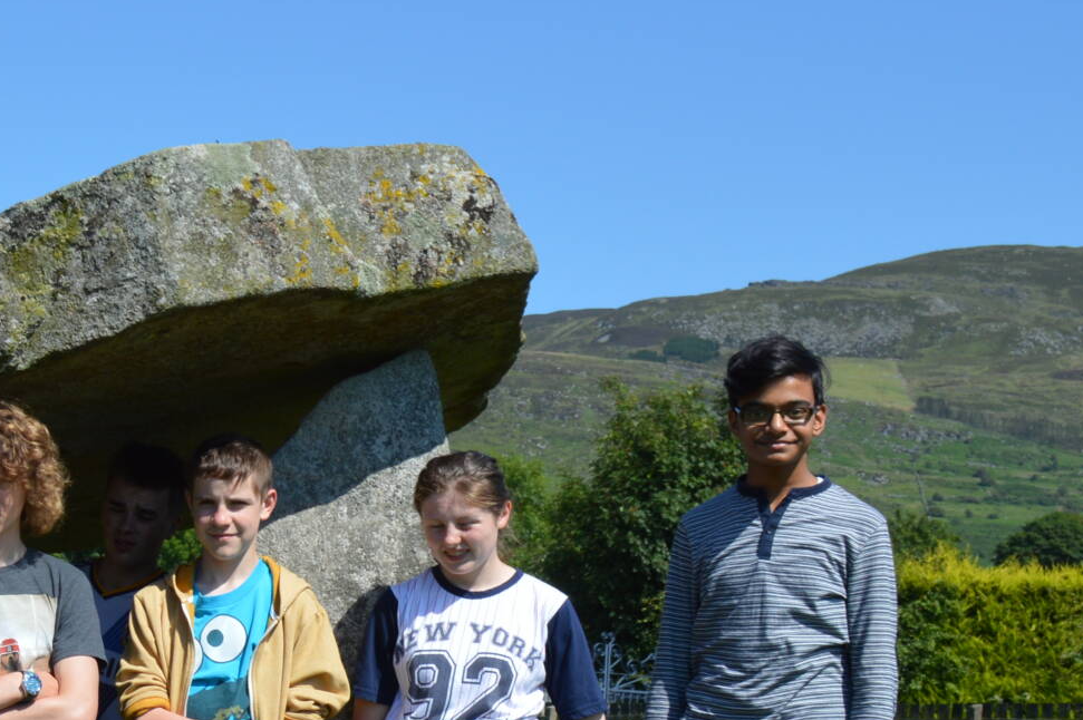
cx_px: -205
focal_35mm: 87
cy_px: 667
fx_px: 2615
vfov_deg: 15.5
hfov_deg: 21.7
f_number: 9
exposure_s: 1/320
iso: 100
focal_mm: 22
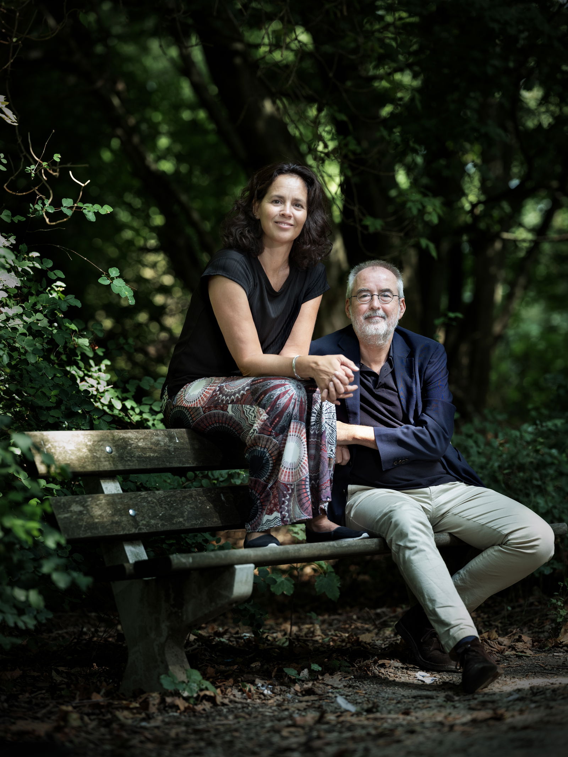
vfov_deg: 22.5
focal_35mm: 87
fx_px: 1903
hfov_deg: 17.0
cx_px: 284
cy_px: 378
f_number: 2.8
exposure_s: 1/125
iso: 250
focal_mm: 110
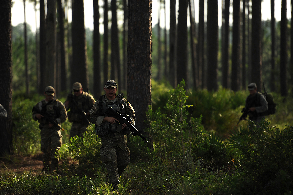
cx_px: 146
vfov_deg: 6.9
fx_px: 1627
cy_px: 98
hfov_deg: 10.3
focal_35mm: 200
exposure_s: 1/2000
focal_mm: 200
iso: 200
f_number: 2.8
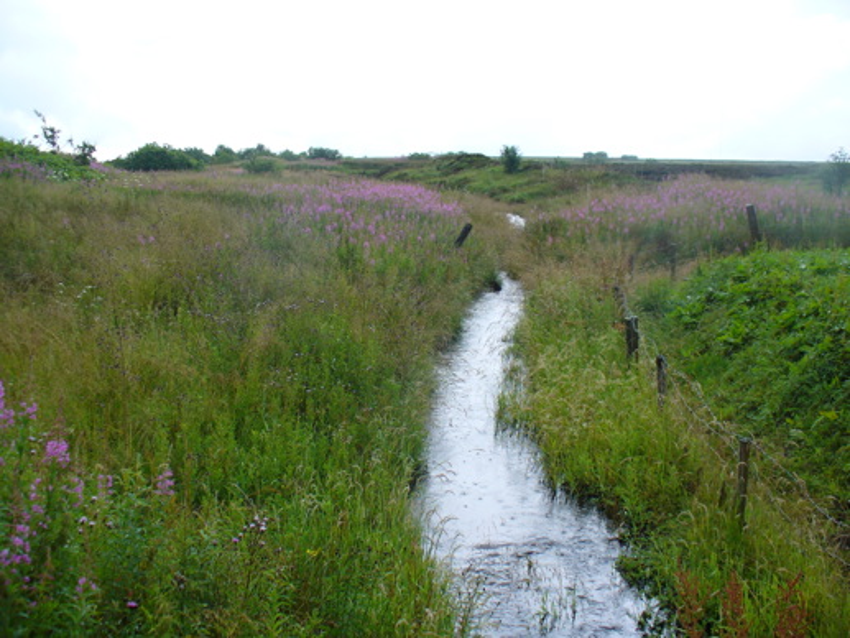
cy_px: 319
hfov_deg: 50.1
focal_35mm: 37
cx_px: 425
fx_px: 909
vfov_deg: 38.7
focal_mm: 6.1
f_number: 2.8
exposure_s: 1/200
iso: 80
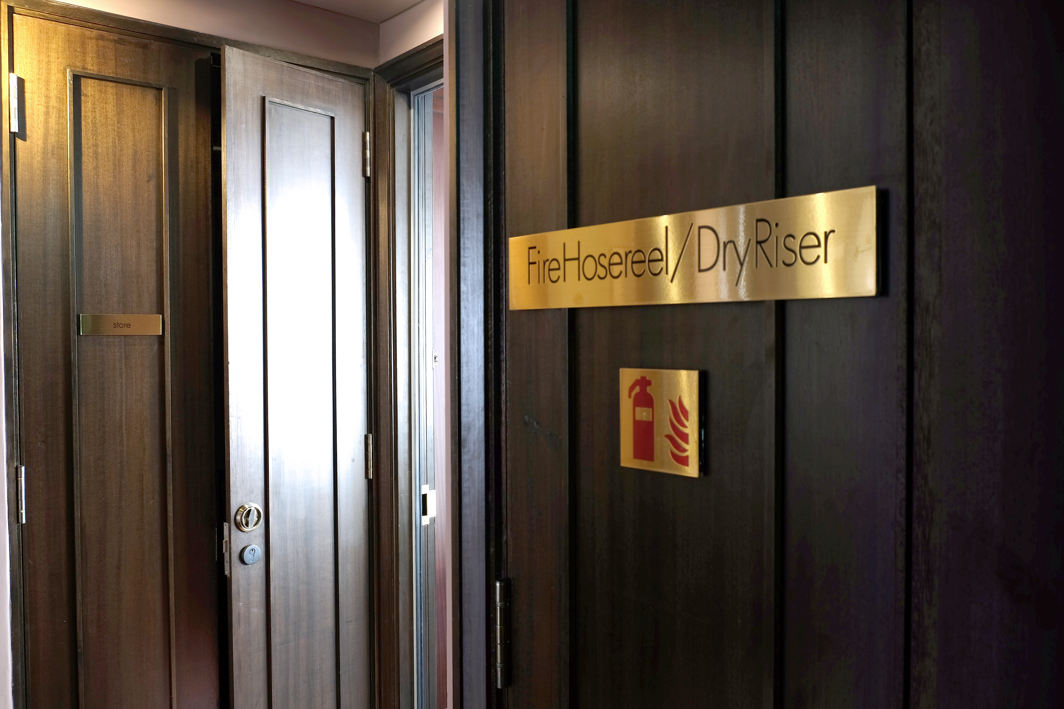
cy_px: 354
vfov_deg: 47.9
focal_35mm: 27
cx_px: 532
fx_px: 798
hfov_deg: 67.4
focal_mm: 18
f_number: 6.4
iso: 100
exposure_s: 12
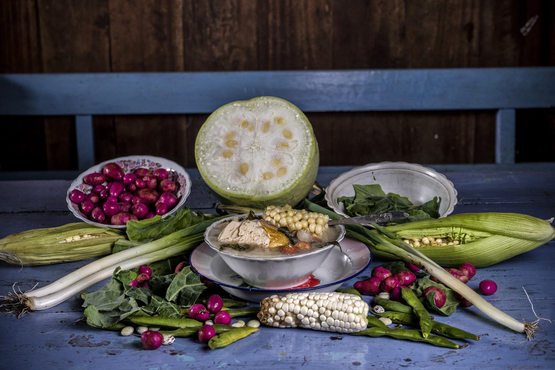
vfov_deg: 23.8
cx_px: 278
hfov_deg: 35.1
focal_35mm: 57
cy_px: 185
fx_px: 879
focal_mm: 57
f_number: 8
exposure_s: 1/25
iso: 640
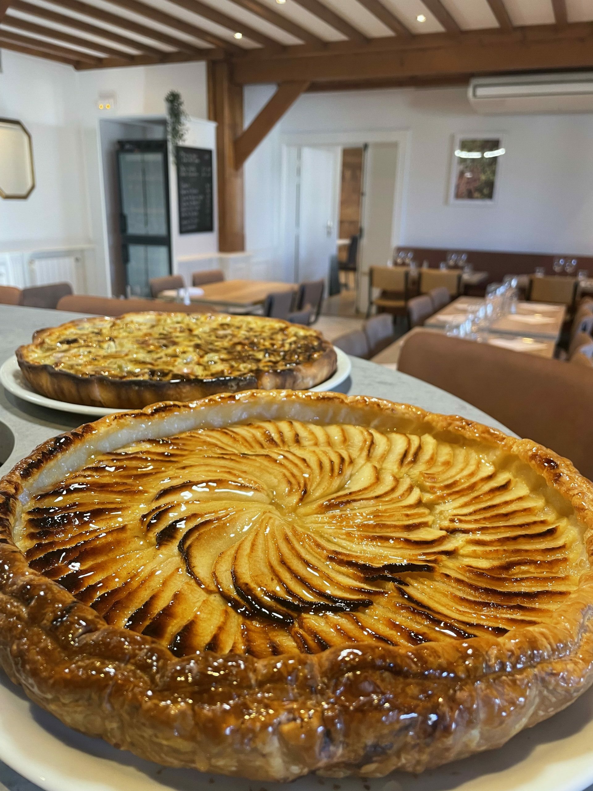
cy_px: 396
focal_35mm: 26
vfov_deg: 67.3
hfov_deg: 53.1
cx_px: 296
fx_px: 594
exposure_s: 1/50
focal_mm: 4.2
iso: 100
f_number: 1.6
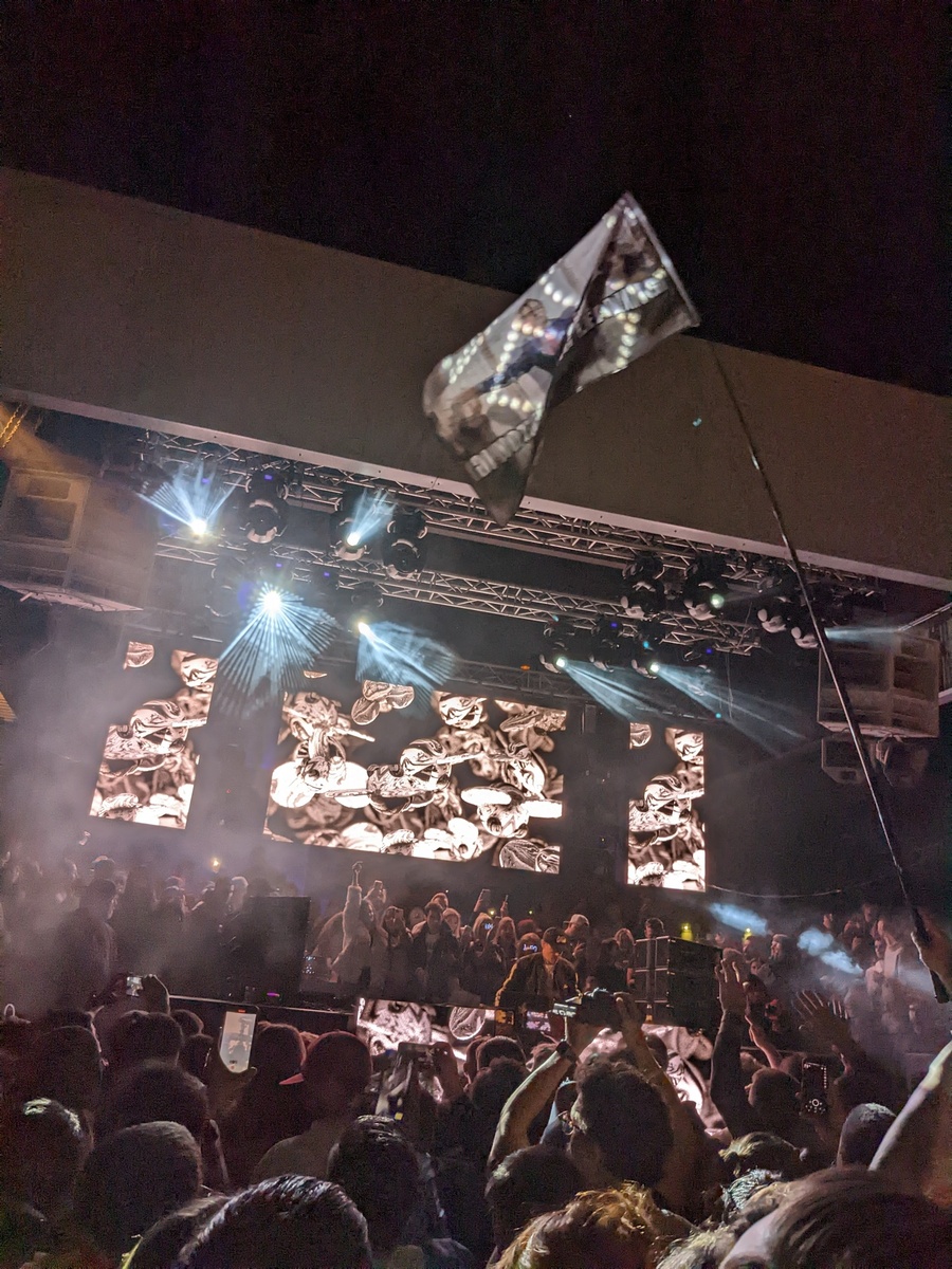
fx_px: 990
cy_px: 634
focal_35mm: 27
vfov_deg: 65.3
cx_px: 476
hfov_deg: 51.4
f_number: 1.73
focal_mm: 4.38
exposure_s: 1/120
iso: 62
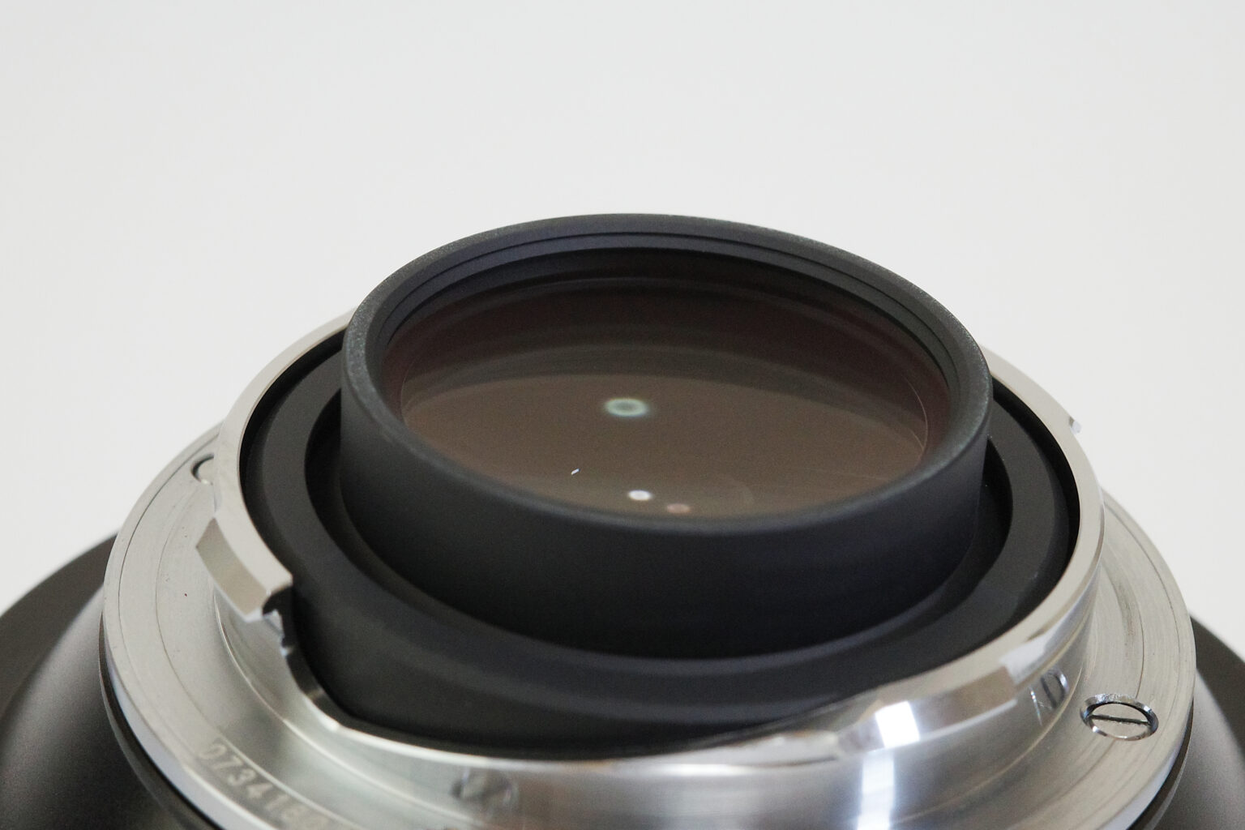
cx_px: 622
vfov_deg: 19.2
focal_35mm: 71
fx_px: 2455
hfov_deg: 28.5
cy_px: 415
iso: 1250
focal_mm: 26
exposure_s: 1/40
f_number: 8
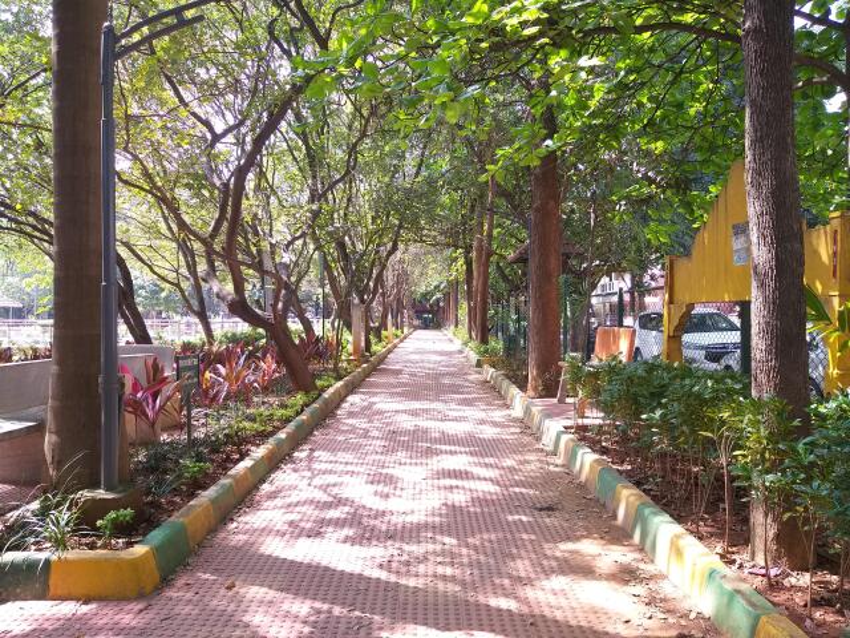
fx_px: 638
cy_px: 319
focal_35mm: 26
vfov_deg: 53.1
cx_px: 425
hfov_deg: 67.3
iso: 40
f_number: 1.7
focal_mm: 3.93
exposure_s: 1/111
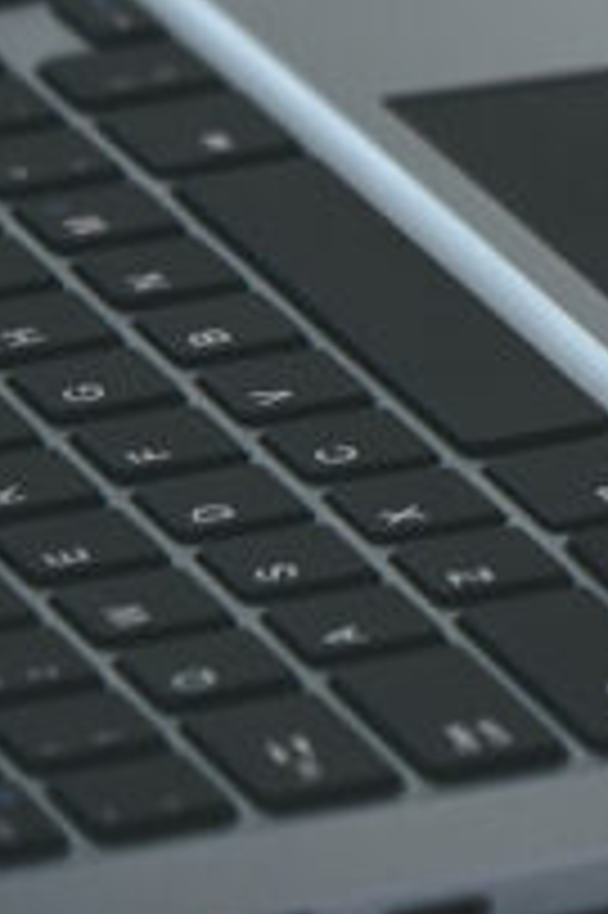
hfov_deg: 2.1
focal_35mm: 651
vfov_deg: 3.2
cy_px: -682
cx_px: 2441
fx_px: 16519
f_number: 2.8
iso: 250
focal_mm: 110
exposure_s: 1/200
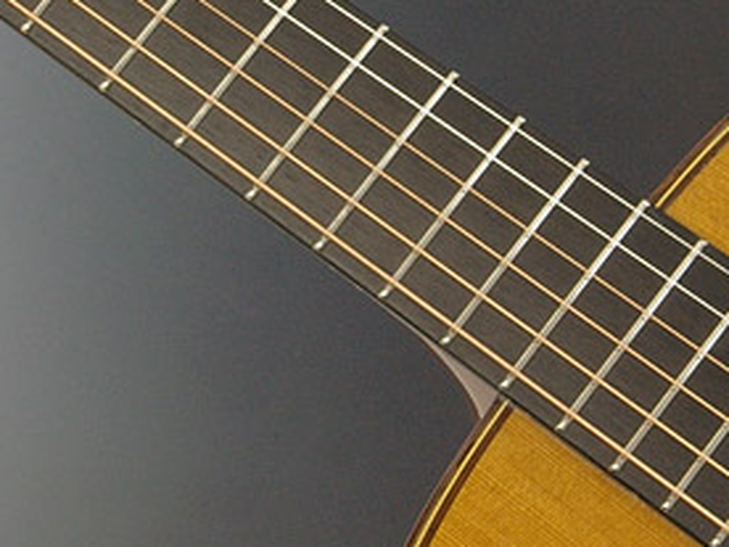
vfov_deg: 8.1
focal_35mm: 183
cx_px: 211
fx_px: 3854
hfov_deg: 10.8
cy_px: 55
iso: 800
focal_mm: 53
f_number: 27
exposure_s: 1.5
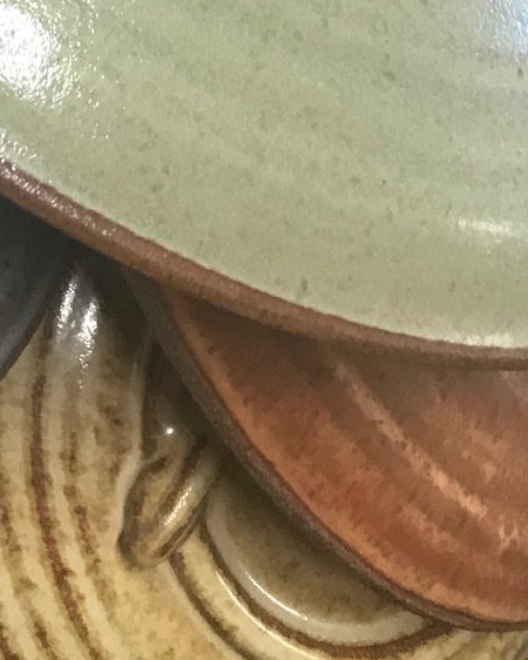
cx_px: -252
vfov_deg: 16.9
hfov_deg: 14.7
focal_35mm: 98
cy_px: -442
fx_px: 1913
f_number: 1.8
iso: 40
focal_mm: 3.99
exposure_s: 1/17
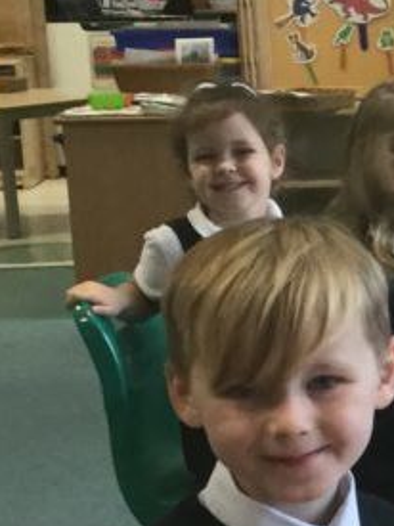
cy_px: 344
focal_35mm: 142
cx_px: 854
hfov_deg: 9.6
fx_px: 2157
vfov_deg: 13.9
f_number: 2.4
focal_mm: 3.3
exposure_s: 1/33
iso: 100
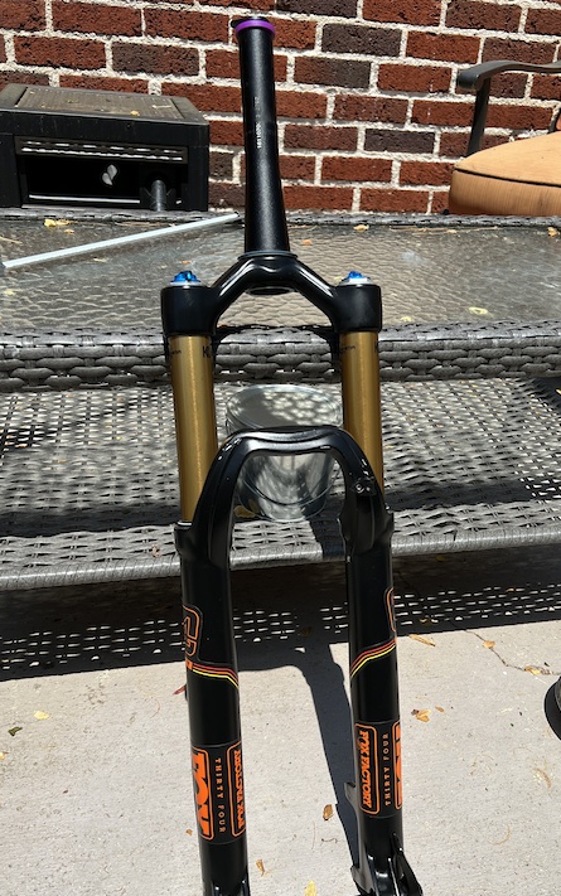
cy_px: 490
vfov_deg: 61.1
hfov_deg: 40.5
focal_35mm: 31
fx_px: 758
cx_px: 329
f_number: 1.5
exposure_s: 1/4115
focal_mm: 5.7
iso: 50
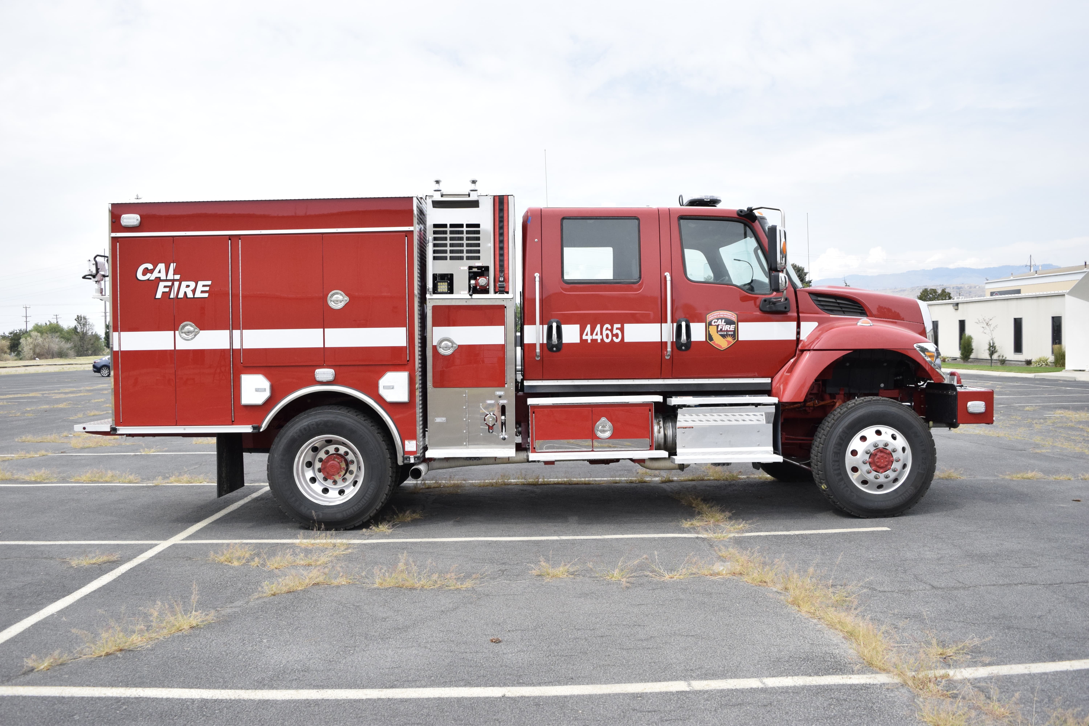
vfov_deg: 47.9
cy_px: 363
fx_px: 817
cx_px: 544
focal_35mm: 27
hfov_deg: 67.4
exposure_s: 1/4000
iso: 1000
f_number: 5.6
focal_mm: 18
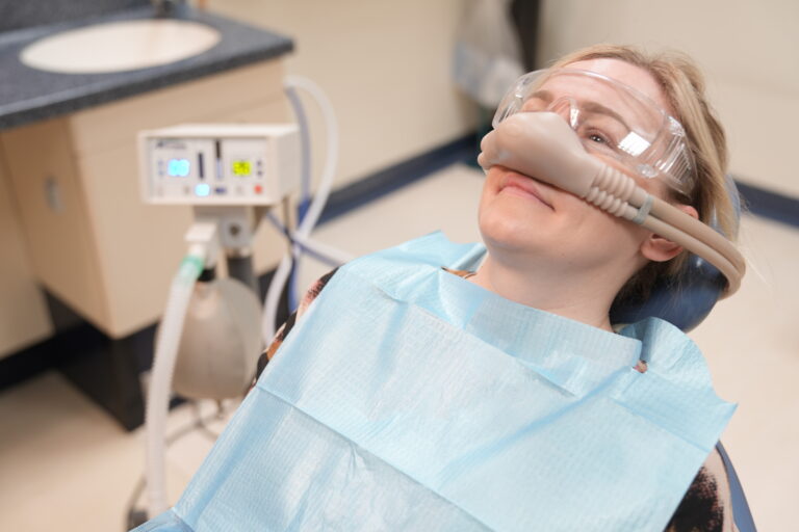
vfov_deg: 32.6
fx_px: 910
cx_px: 400
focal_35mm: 41
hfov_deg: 47.4
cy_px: 266
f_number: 2.8
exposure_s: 1/25
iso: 160
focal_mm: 41
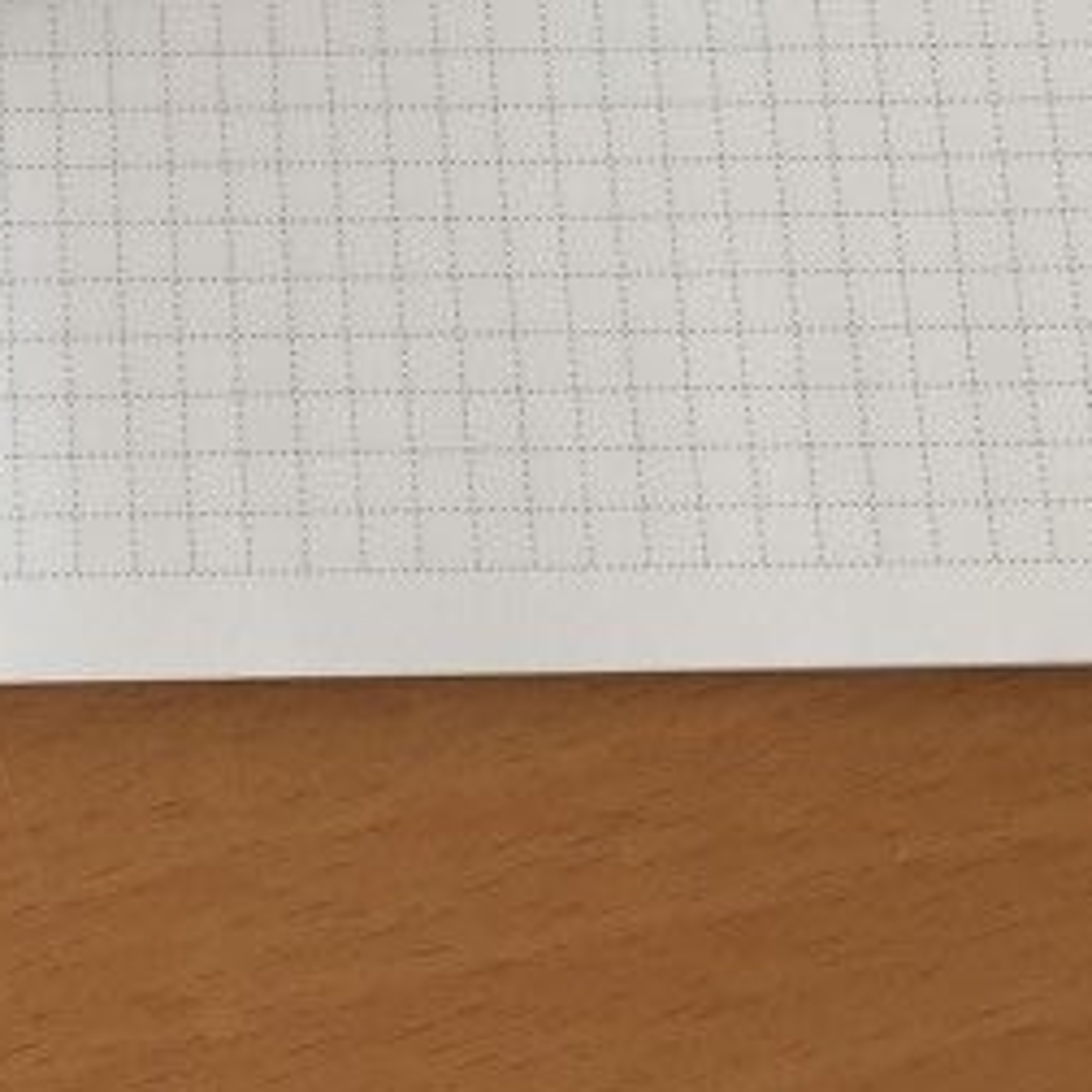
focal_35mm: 104
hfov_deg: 16.0
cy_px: -485
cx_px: -264
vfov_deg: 15.6
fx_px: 3712
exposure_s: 1/235
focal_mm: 4.15
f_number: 2.2
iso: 32
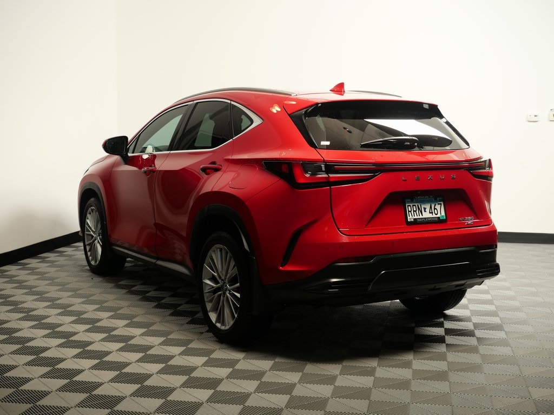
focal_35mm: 44
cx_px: 277
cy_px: 208
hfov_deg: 42.9
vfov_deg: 32.9
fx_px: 704
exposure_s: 1/200
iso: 250
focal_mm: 22
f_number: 5
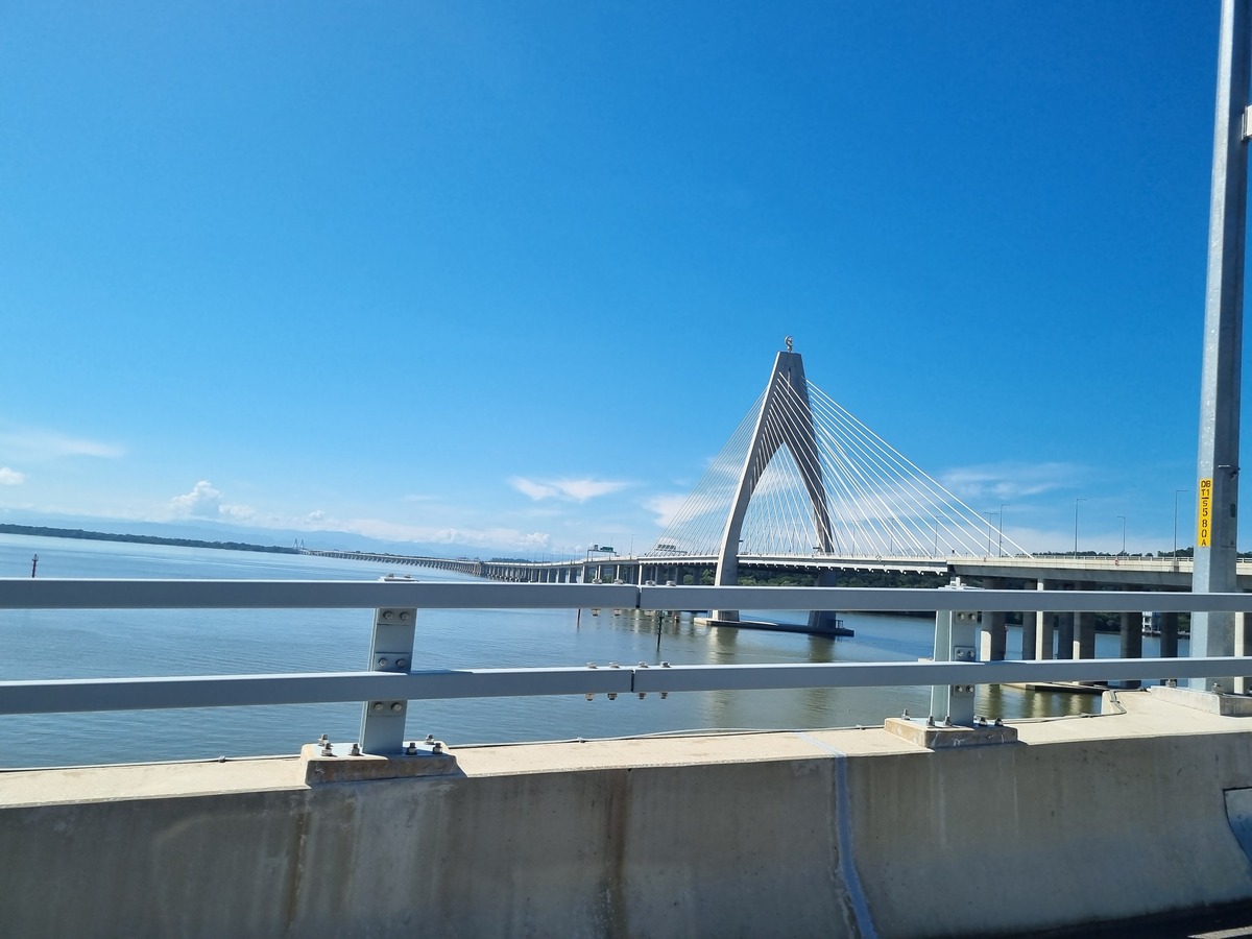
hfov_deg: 67.3
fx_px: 940
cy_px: 470
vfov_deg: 53.1
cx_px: 626
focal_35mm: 26
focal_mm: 5.4
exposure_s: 1/3552
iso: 50
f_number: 1.8
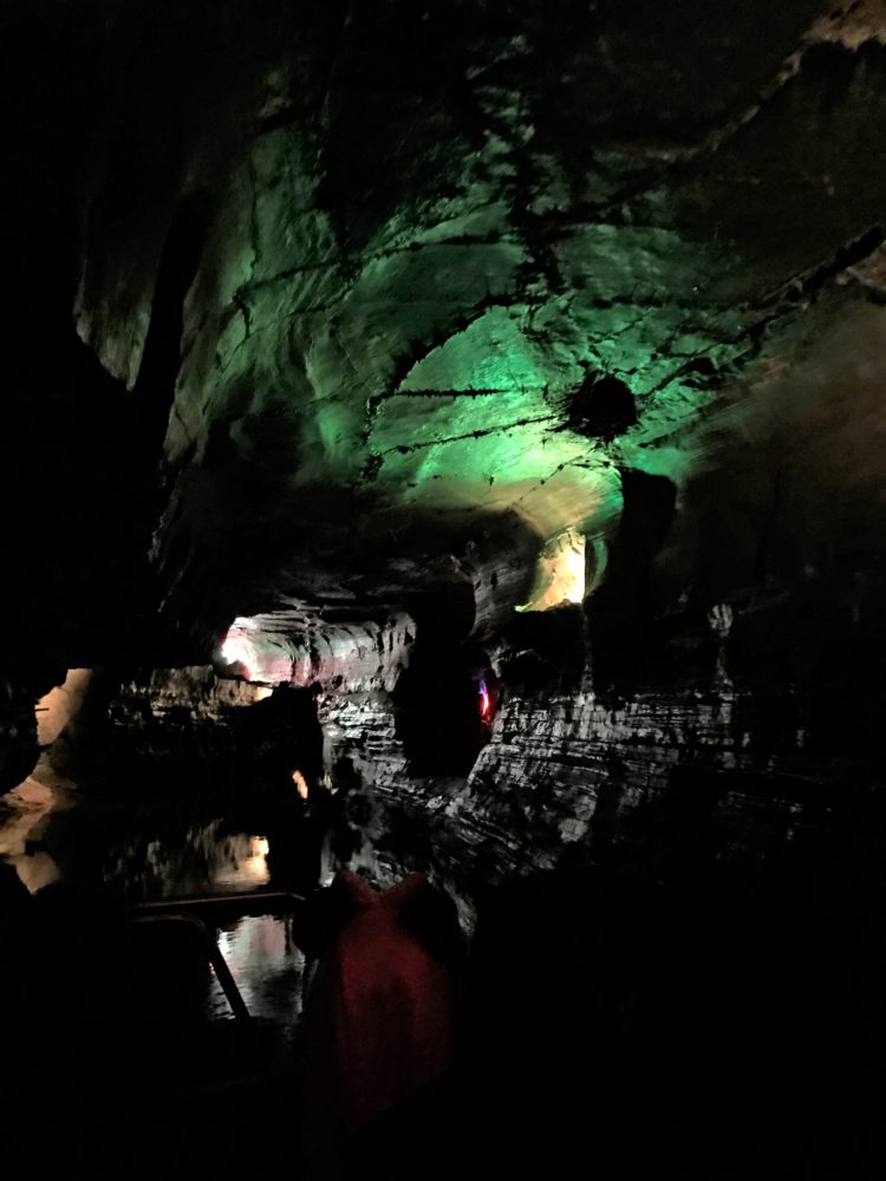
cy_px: 590
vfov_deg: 63.4
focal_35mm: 28
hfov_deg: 49.7
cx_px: 443
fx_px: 956
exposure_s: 1/5
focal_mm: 3.99
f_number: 1.8
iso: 100
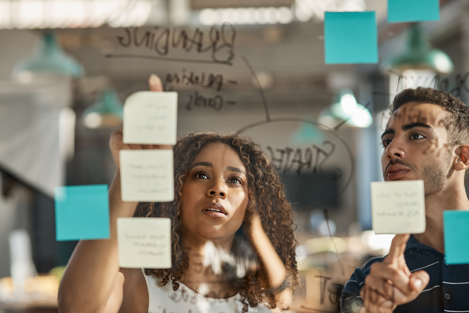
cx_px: 234
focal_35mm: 85
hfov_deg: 23.9
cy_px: 156
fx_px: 1108
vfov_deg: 16.1
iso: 320
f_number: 2.5
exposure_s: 1/320
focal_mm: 85
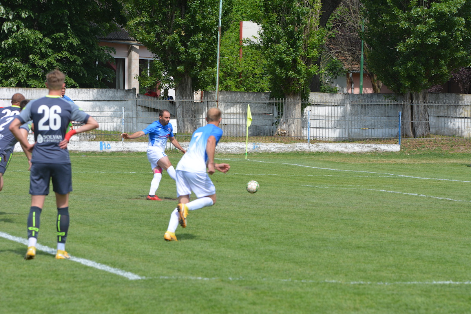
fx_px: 2551
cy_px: 157
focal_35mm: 195
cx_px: 236
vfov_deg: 7.0
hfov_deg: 10.5
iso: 400
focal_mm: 130
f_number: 6.3
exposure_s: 1/1600
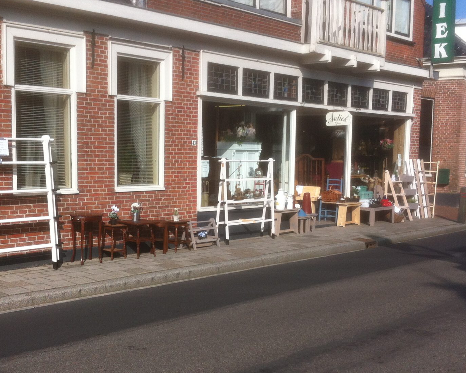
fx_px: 703
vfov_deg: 29.6
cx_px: 212
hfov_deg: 36.6
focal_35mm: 51
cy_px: 220
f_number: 2.8
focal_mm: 3.85
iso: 80
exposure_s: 1/914
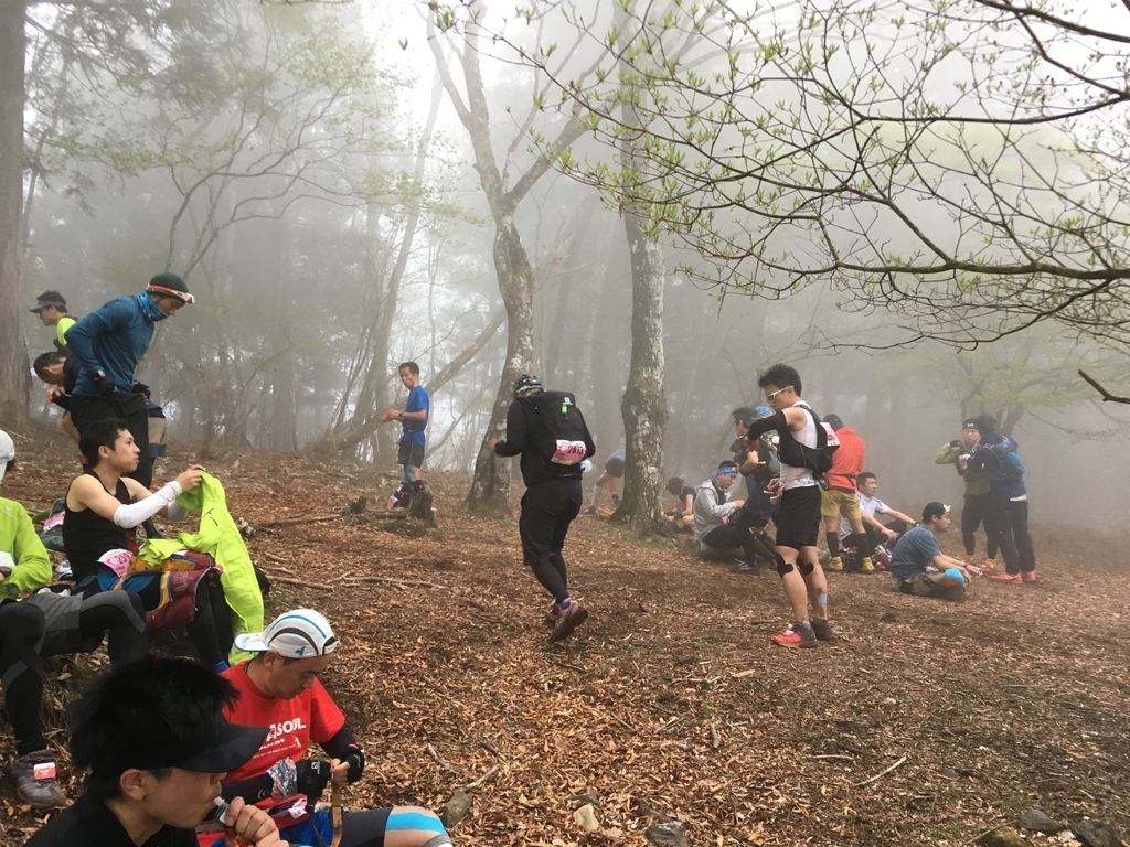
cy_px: 424
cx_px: 565
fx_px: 947
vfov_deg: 48.2
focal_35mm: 29
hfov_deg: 61.7
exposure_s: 1/30
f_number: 2.2
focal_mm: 4.15
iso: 40
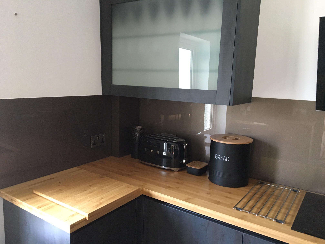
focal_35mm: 29
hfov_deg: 61.7
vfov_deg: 48.2
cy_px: 122
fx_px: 272
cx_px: 162
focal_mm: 4.15
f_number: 2.2
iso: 160
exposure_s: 1/33
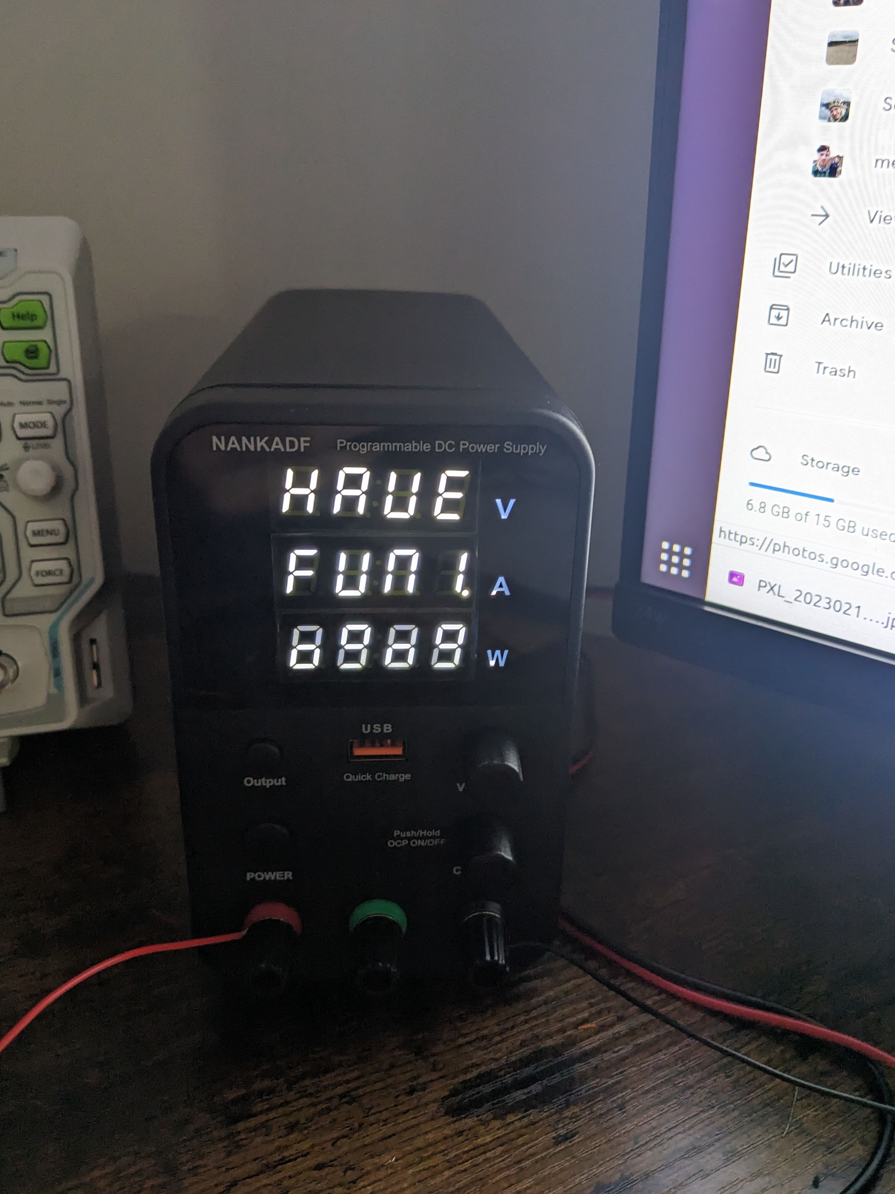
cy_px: 617
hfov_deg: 49.7
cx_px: 450
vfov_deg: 63.4
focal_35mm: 28
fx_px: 965
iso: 64
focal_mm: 4.38
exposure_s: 1/23.8
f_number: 1.73
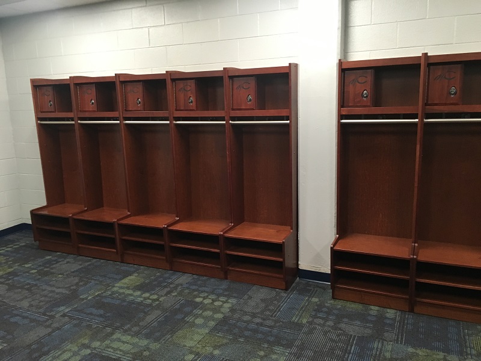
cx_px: 240
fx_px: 403
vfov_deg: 48.2
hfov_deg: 61.7
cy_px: 180
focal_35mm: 29
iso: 160
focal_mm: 4.15
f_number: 2.2
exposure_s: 1/30
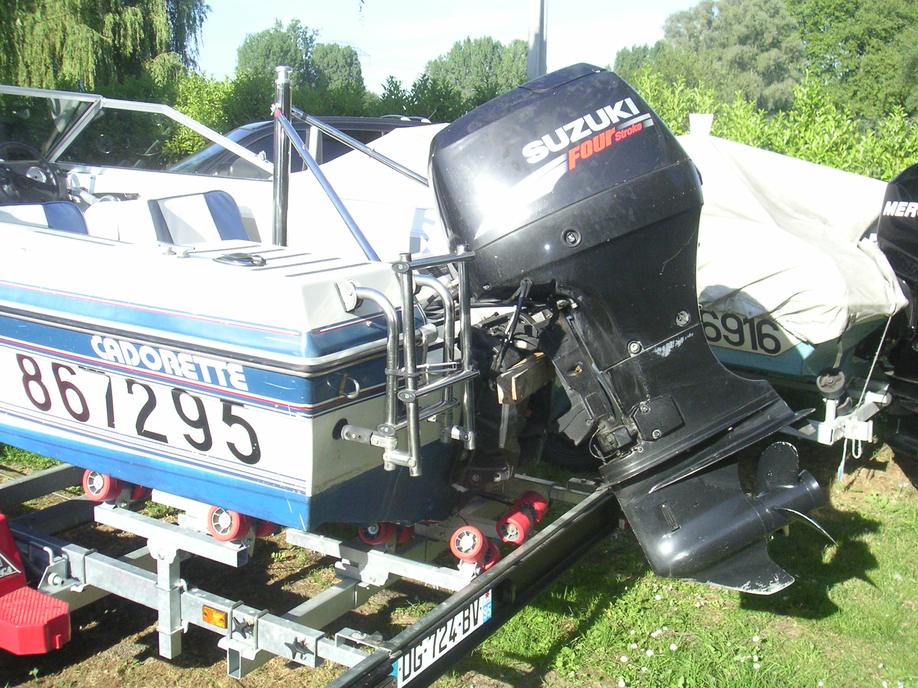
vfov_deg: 37.7
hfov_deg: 49.0
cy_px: 344
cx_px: 459
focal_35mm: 38
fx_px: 1008
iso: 160
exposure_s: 1/45
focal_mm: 6
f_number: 6.7
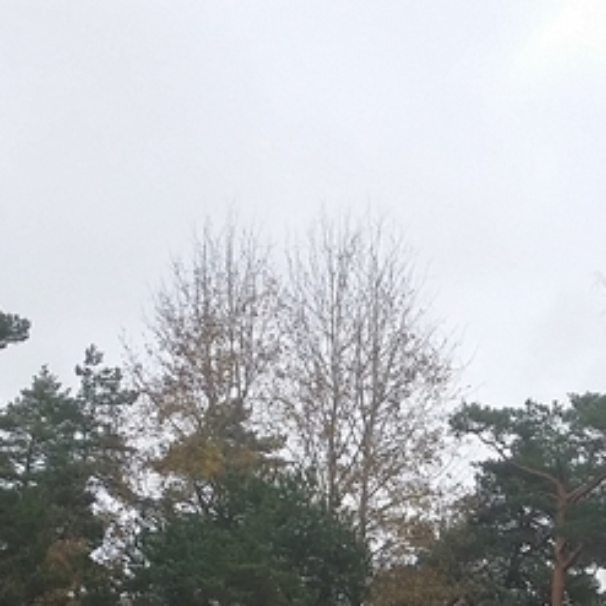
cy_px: 861
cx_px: 741
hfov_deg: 12.8
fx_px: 2634
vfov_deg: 12.6
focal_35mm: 133
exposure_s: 1/196
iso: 50
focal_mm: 4.13
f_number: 2.2
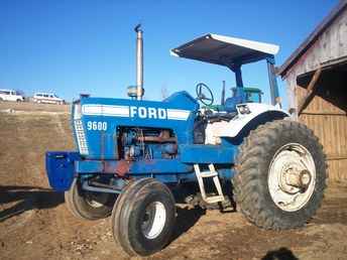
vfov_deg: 39.7
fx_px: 361
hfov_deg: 51.4
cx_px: 174
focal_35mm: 36
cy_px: 130
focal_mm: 5.9
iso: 100
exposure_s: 1/511
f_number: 4.5
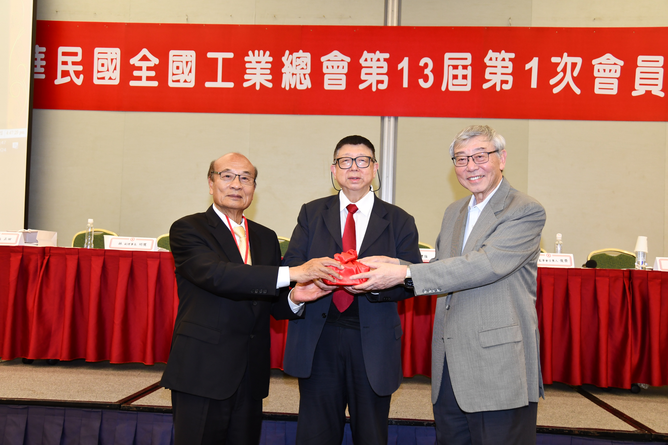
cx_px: 334
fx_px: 724
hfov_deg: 49.6
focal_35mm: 39
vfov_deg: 34.2
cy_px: 222
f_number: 4
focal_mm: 26
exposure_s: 1/60
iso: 560
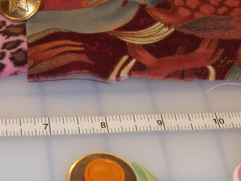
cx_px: -33
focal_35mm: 107
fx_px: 745
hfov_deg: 17.7
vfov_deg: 13.8
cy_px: 139
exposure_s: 1/30
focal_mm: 6.3
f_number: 3
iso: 100
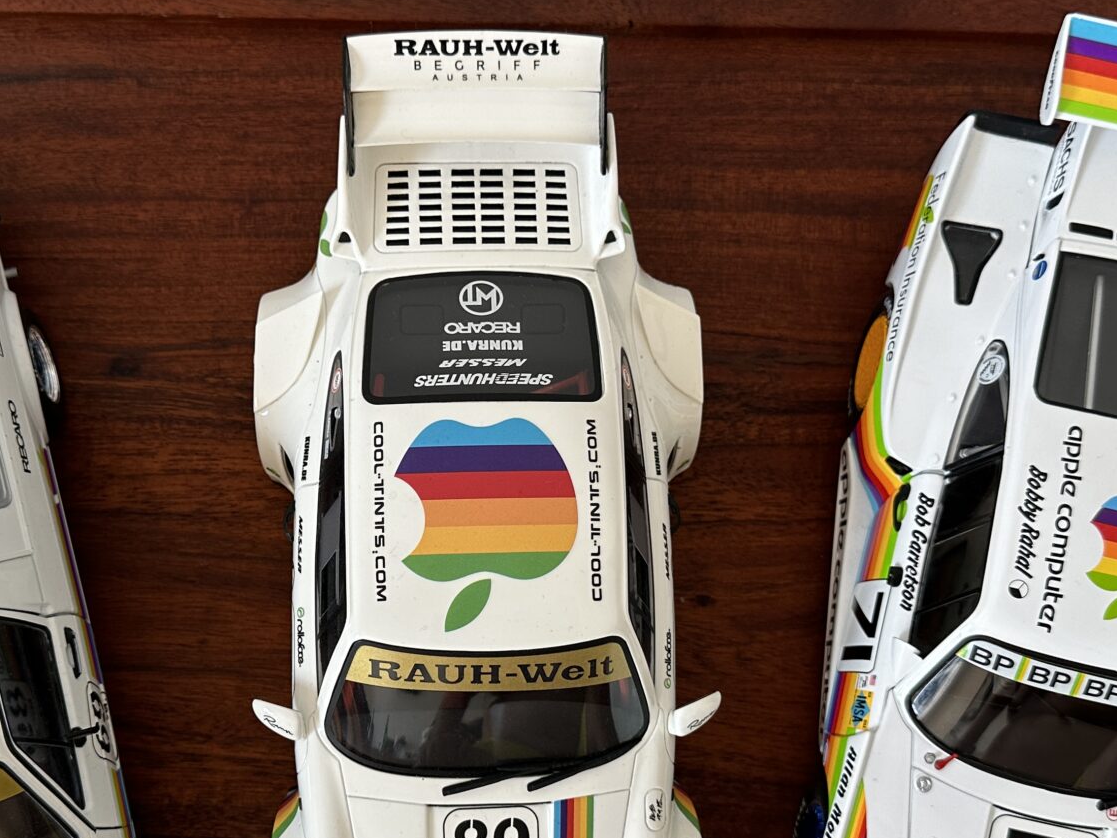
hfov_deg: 42.9
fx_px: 1420
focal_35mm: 44
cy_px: 517
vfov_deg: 32.7
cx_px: 495
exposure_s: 1/121
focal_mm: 6.86
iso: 125
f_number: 1.78
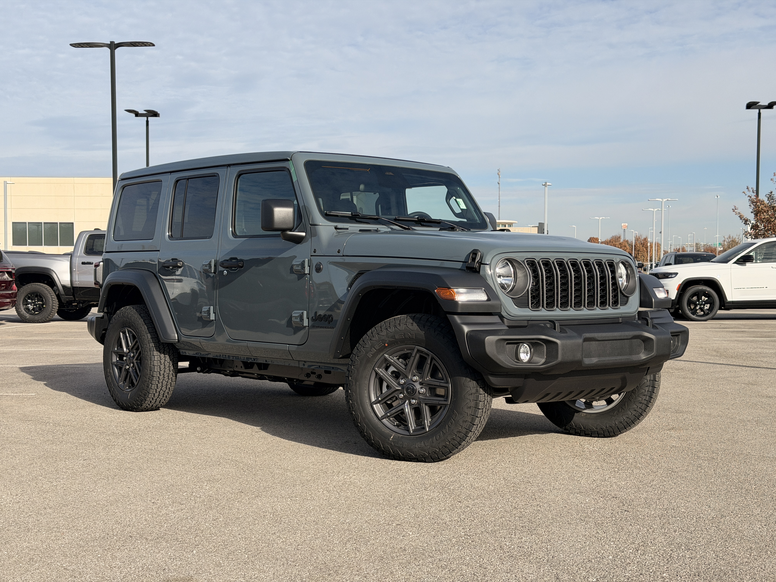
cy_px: 291
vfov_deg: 30.3
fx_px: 1076
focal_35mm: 48
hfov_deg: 39.7
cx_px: 388
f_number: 1.78
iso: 64
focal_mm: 6.76
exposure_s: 1/5587
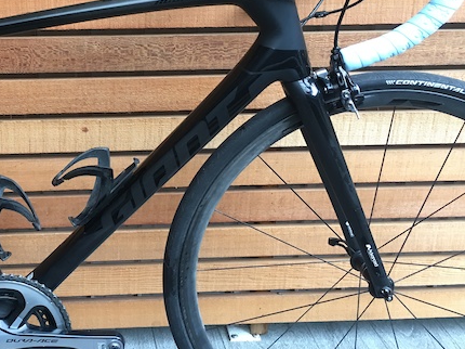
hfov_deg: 34.6
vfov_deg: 26.7
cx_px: 103
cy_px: 94
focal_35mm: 54
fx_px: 725
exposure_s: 1/30
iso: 40
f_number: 2.2
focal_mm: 4.15
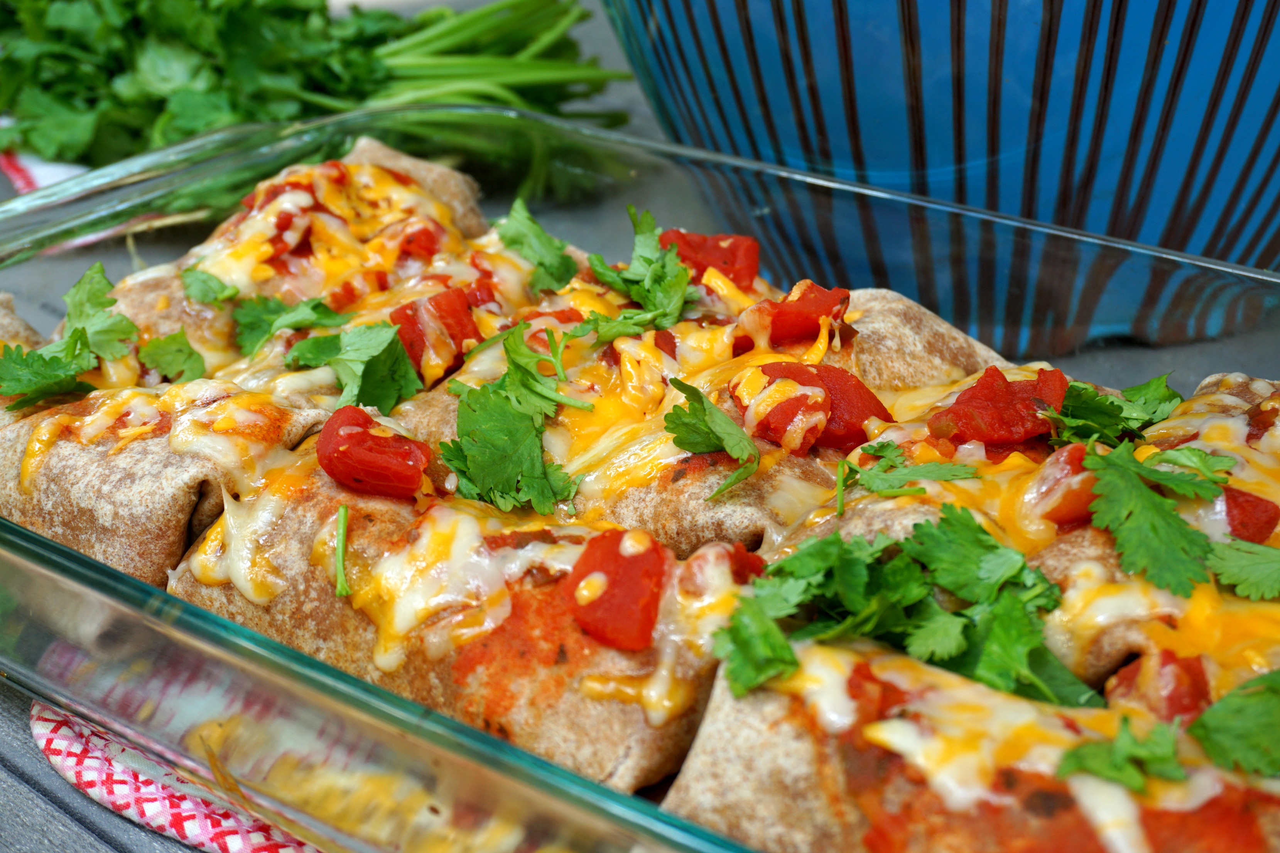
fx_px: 1813
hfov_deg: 38.9
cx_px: 640
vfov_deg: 26.5
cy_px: 426
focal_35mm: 51
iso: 100
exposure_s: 1/60
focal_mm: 34
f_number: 5.6
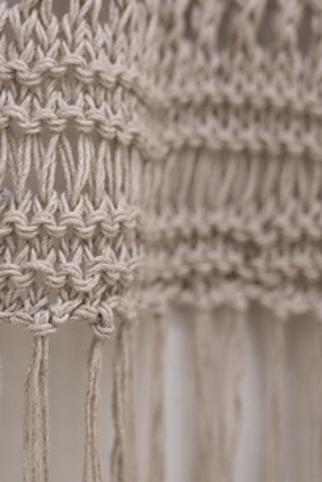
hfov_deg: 23.7
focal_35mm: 57
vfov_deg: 34.9
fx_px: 764
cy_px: 190
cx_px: 113
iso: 1250
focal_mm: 35
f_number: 2.8
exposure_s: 1/125
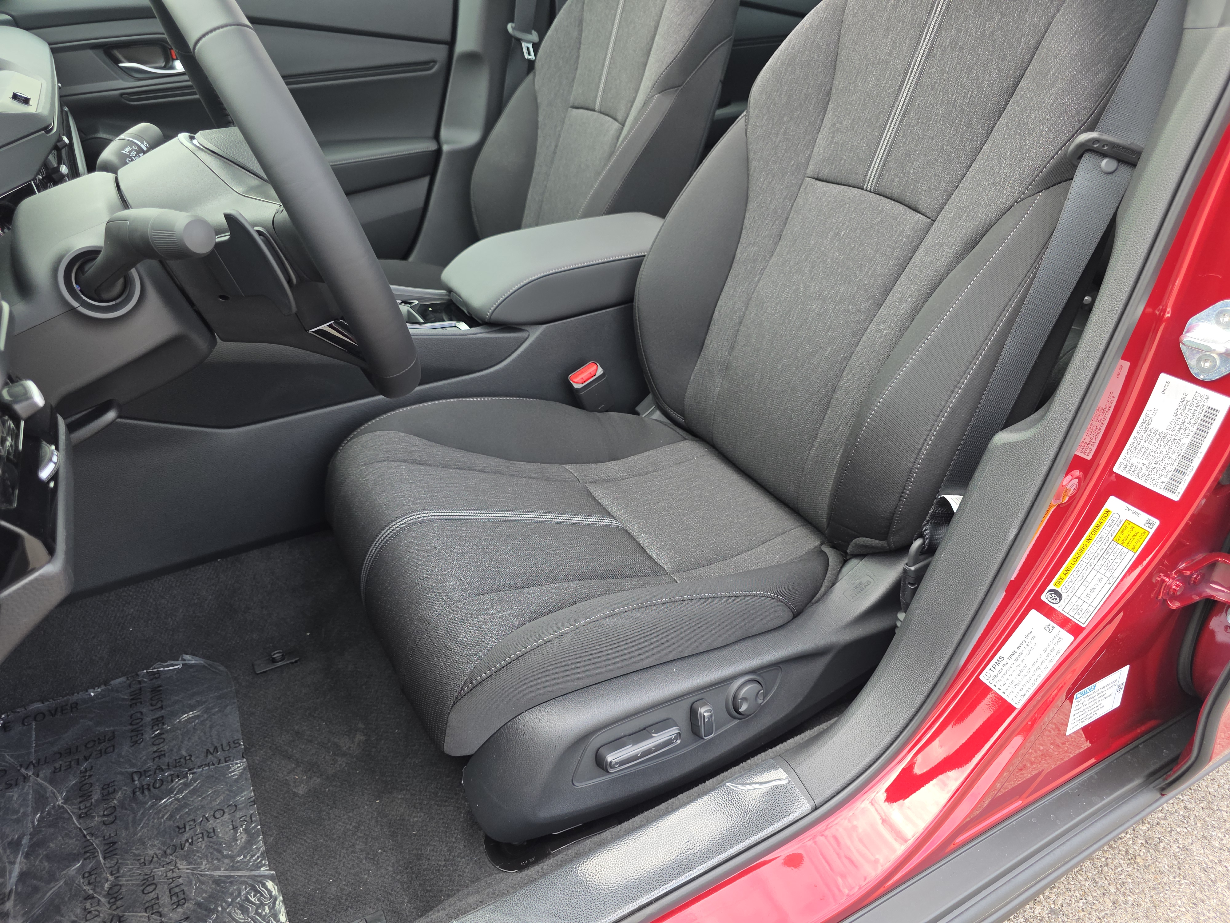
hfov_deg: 73.9
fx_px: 817
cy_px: 462
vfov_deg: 58.9
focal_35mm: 23
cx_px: 615
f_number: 1.7
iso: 32
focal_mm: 6.3
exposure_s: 1/180
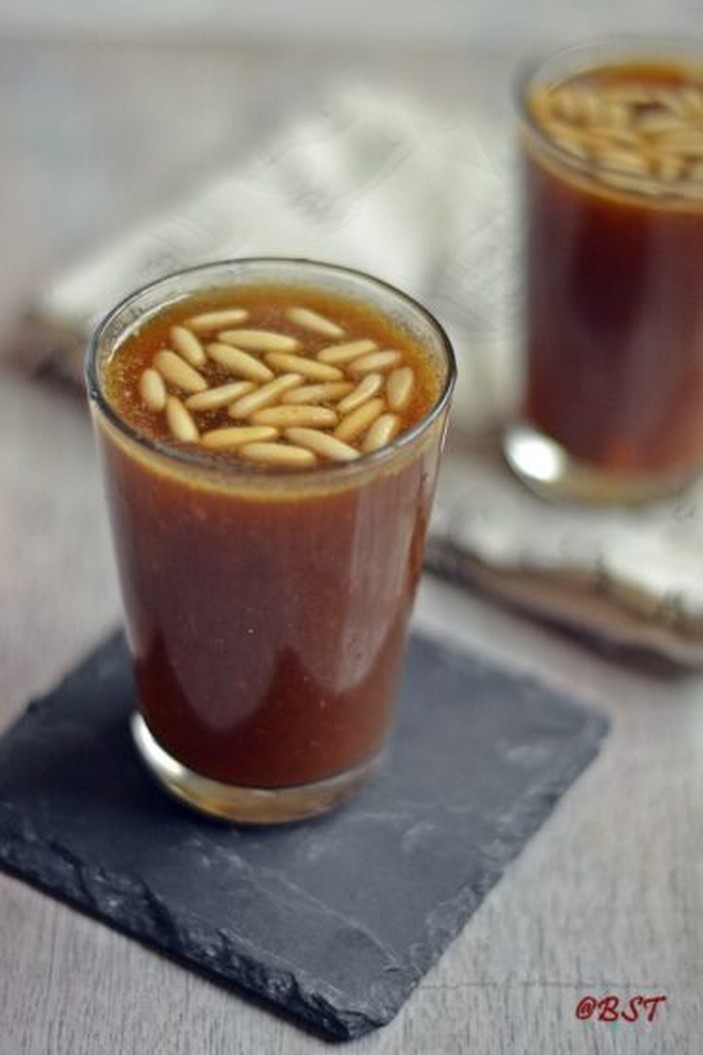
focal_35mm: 75
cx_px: 352
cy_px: 528
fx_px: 2197
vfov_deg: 27.0
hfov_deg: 18.2
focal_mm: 50
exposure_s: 1/60
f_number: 1.8
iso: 1000
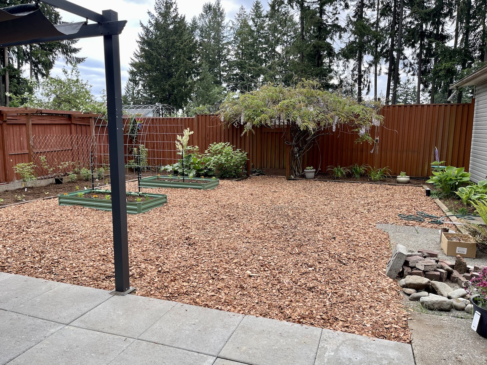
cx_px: 244
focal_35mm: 26
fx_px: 366
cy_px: 182
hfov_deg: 67.3
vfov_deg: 53.1
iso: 32
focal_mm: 5.1
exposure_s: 1/199
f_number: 1.6
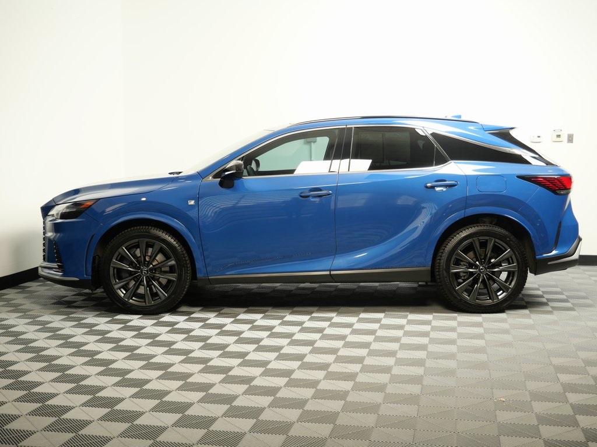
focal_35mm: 44
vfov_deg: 32.9
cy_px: 224
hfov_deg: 42.9
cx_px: 298
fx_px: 759
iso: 250
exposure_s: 1/200
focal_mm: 22
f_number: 4.2
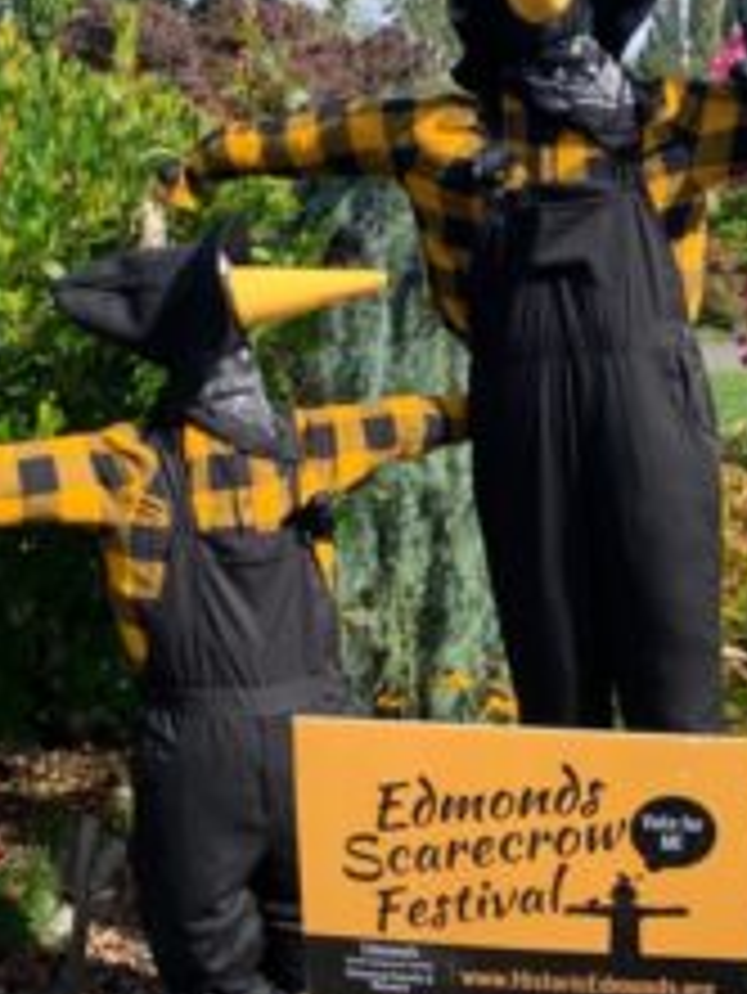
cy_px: 382
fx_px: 1351
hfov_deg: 30.9
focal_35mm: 47
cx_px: 333
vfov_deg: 40.2
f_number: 1.8
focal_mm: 4.25
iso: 25
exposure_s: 1/1032
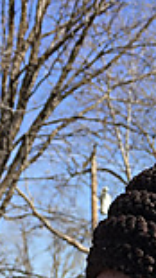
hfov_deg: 11.1
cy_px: 317
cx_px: 270
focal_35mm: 102
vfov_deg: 19.9
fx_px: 751
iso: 32
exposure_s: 1/1014
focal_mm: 4.15
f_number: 2.2
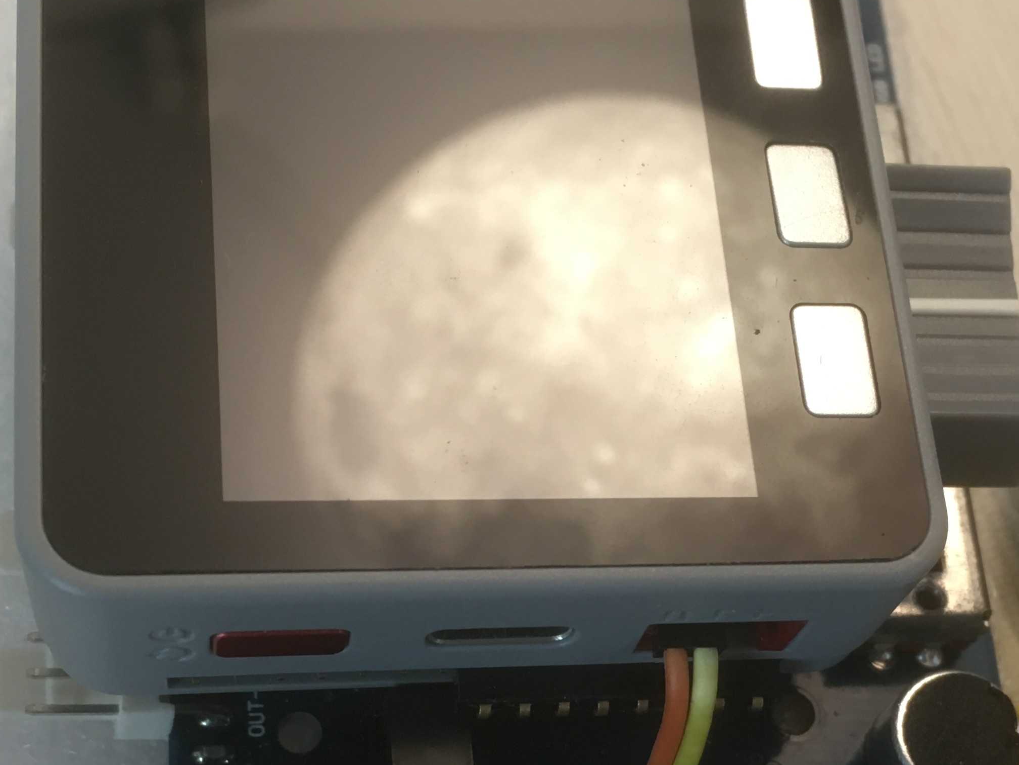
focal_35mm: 58
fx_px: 1707
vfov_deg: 24.7
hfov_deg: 33.1
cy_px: 653
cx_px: 643
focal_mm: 4.15
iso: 125
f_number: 2.2
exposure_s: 1/33
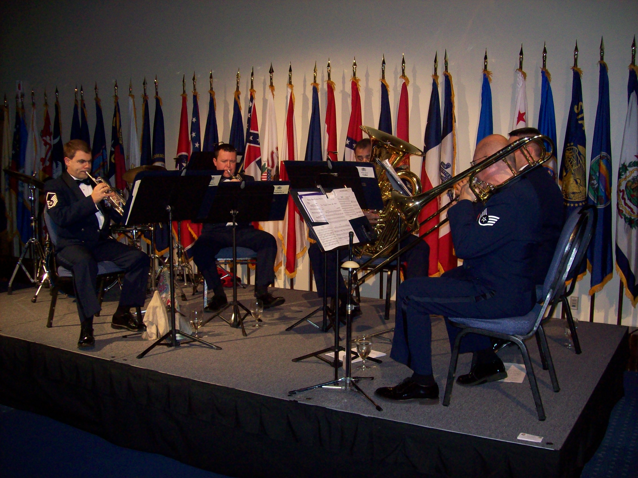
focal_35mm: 36
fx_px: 663
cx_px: 319
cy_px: 239
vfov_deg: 39.6
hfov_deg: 51.4
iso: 200
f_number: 2.7
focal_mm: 6
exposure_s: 1/64
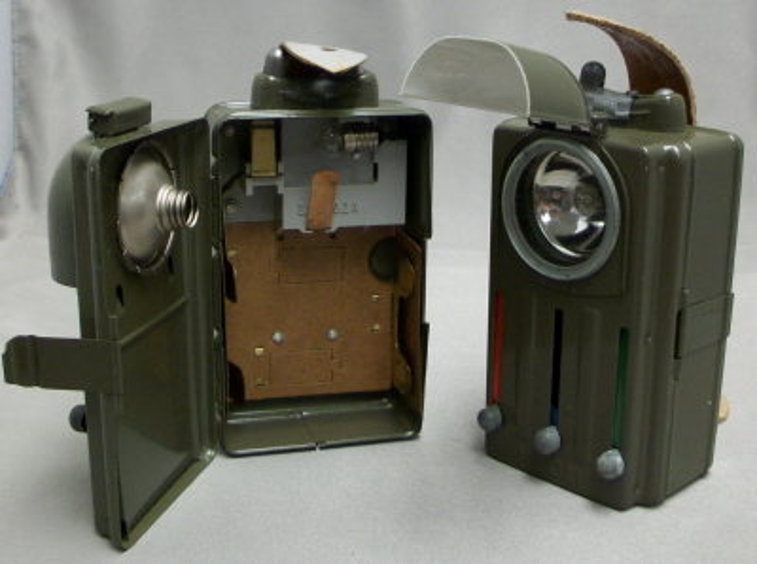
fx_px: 764
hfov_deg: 52.7
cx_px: 378
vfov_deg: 40.5
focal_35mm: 35
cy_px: 282
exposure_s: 1/50
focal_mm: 6.3
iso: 160
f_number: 3.1
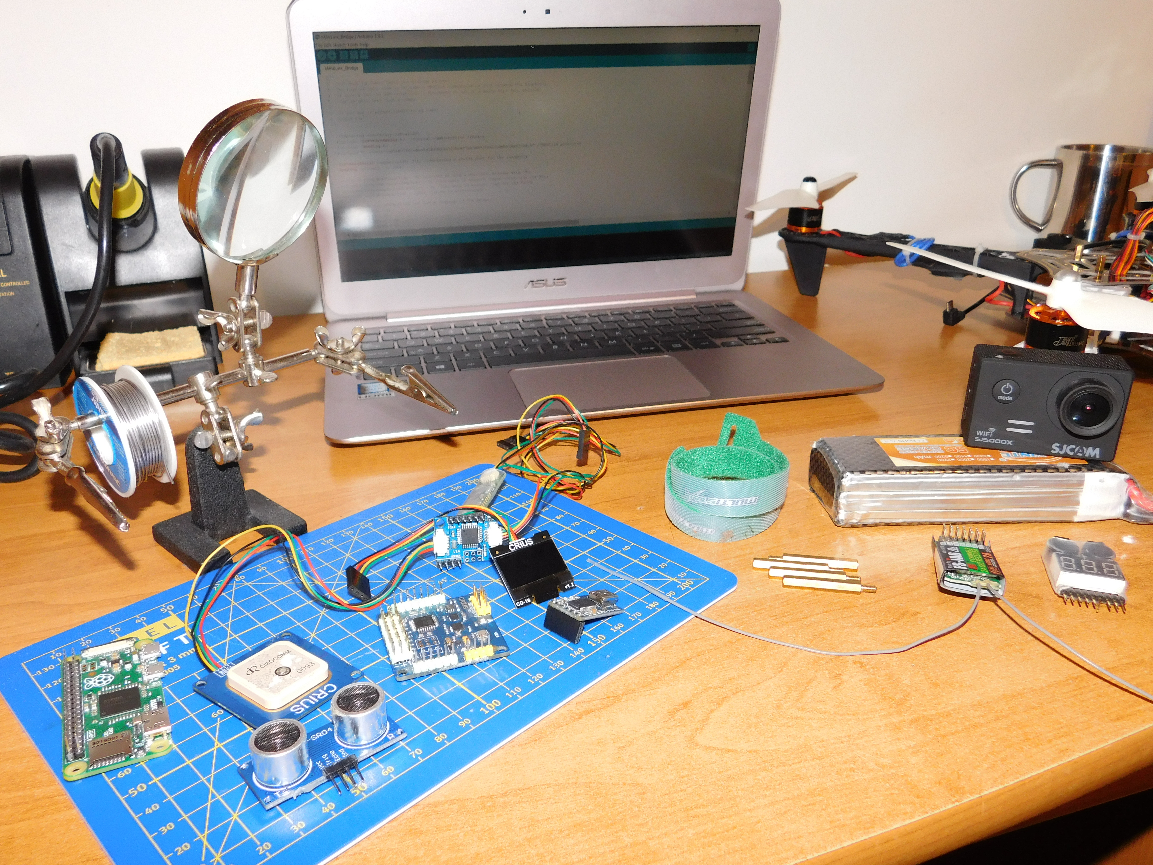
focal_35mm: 28
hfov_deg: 63.4
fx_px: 933
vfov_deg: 49.7
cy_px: 432
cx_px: 576
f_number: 3.2
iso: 200
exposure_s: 1/30
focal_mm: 4.9
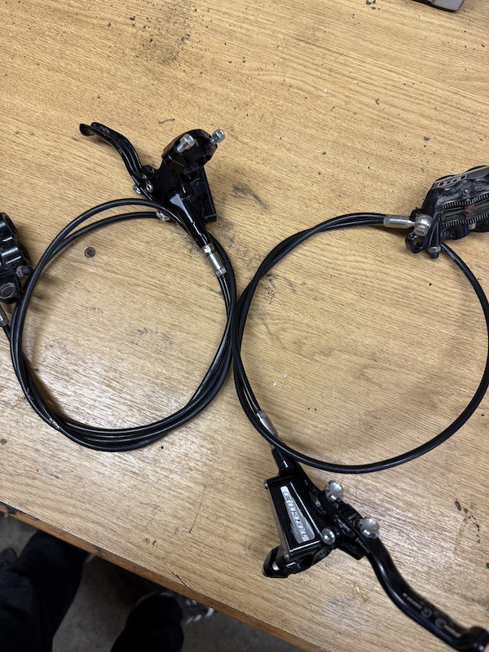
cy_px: 326
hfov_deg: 56.8
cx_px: 244
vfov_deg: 71.6
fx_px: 452
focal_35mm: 24
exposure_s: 1/50
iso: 250
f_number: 1.78
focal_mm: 6.76
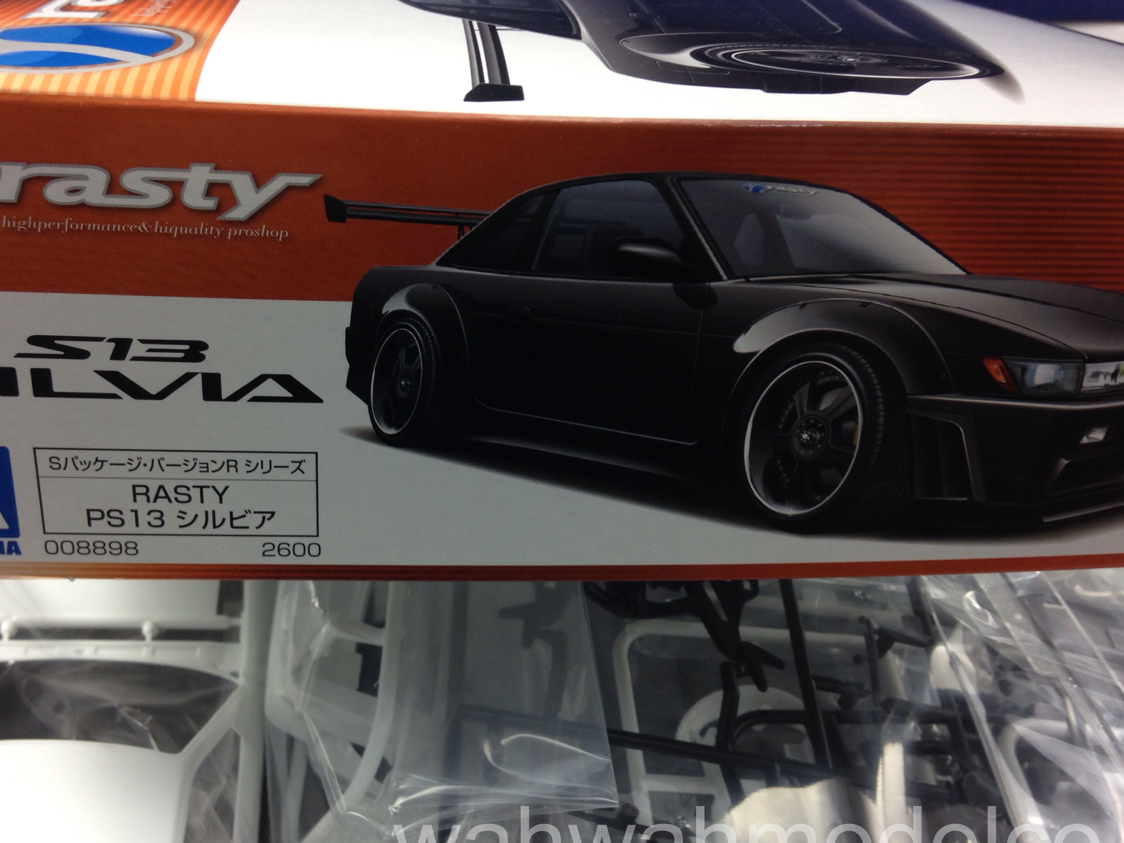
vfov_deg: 36.8
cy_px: 443
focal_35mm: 39
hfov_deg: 47.8
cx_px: 496
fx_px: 1266
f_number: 2.4
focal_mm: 4.12
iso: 50
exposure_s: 1/25
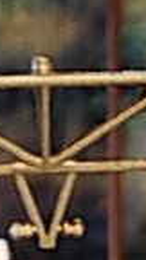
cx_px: 233
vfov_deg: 9.5
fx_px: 1535
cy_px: 354
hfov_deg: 5.4
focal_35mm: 223
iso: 80
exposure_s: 1/40
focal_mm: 8.1
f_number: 3.7
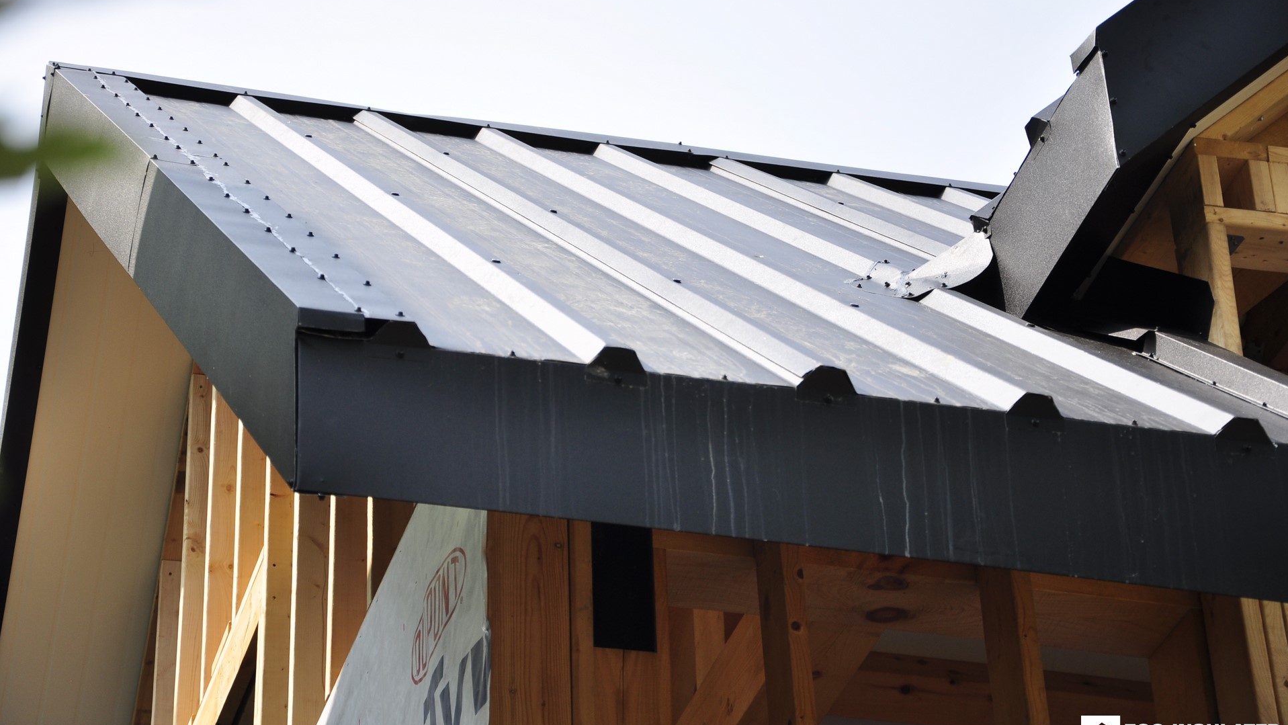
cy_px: 333
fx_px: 3757
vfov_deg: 11.0
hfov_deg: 19.5
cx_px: 644
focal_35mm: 110
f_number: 5.3
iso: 200
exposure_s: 1/400
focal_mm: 70
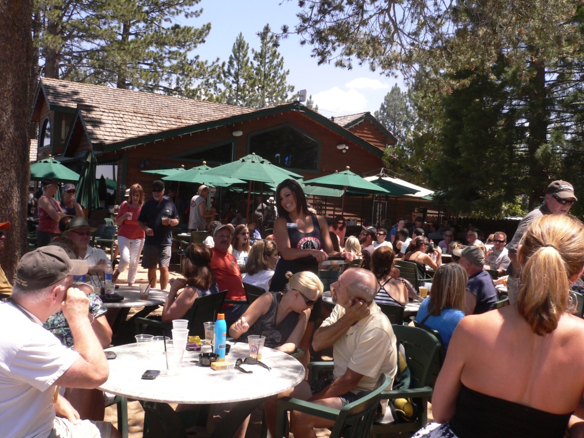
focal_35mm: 35
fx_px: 590
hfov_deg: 52.6
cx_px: 292
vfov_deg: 40.7
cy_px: 219
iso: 100
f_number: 5.6
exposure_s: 1/200
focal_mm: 5.8
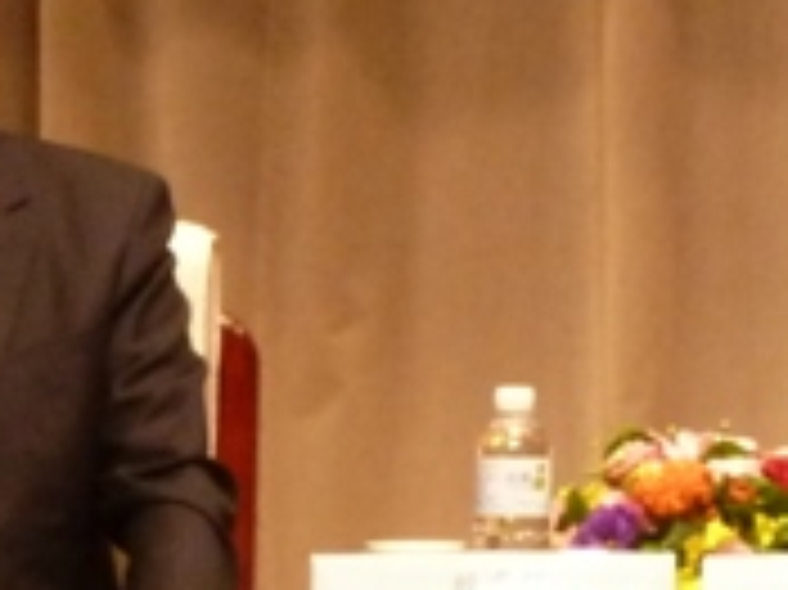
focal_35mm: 443
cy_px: -414
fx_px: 10078
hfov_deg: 4.4
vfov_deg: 3.3
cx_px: 1367
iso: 400
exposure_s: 1/40
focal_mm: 13.7
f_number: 4.2
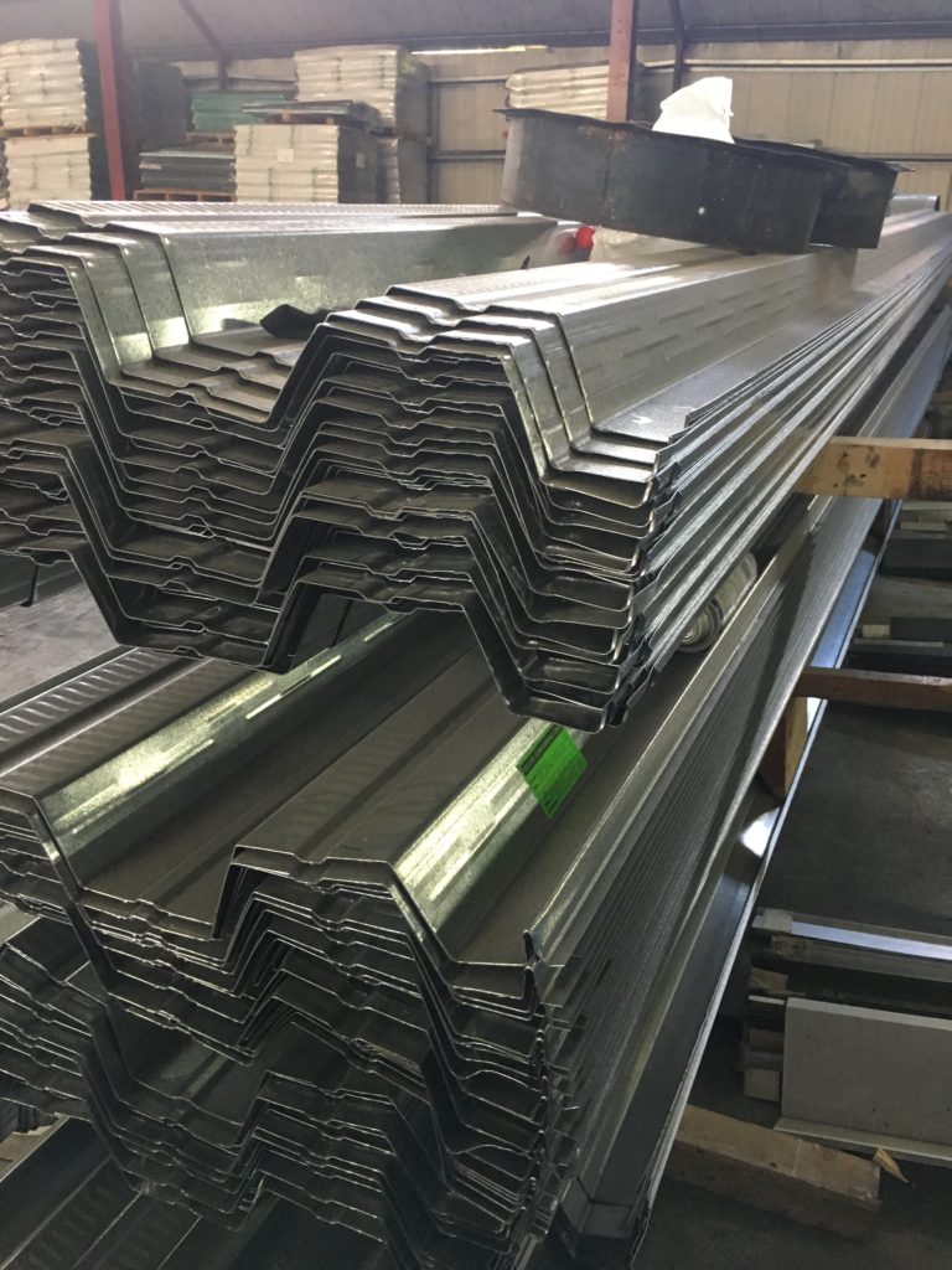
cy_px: 635
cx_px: 476
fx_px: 1063
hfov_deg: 48.2
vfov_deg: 61.7
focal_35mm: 29
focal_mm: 4.15
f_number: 2.2
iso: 160
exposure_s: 1/30
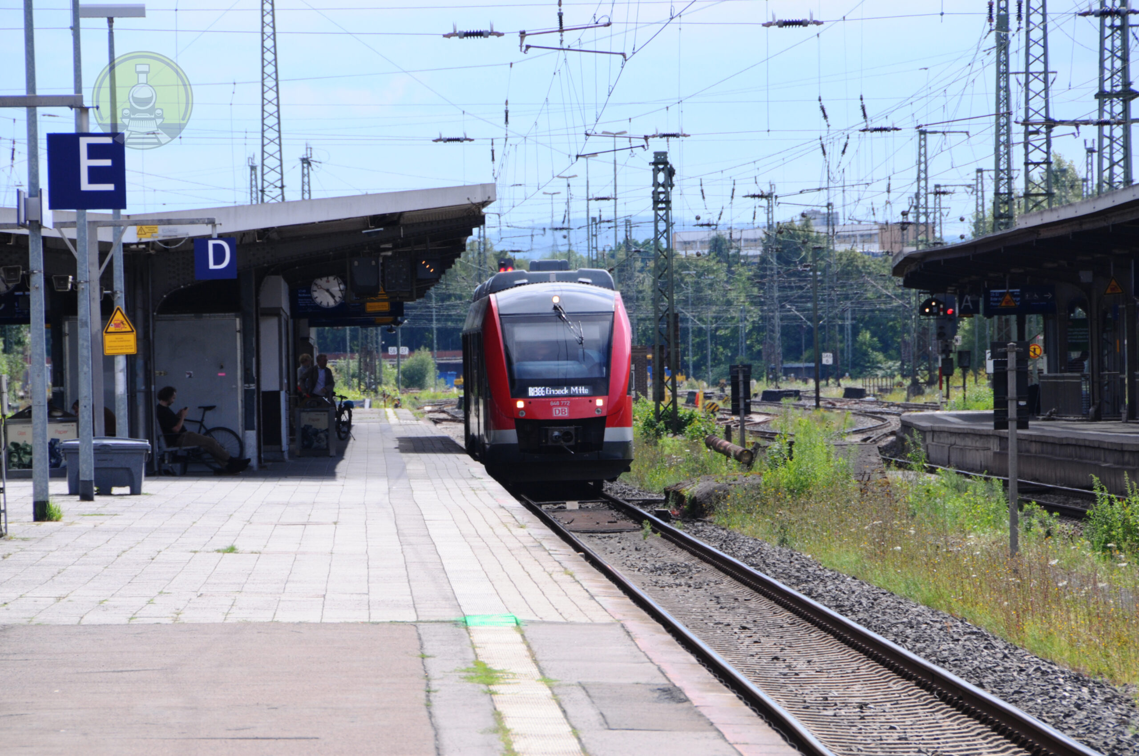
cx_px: 570
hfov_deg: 6.9
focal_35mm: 300
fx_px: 9480
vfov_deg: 4.6
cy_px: 378
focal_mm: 200
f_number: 11
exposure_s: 1/320
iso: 250
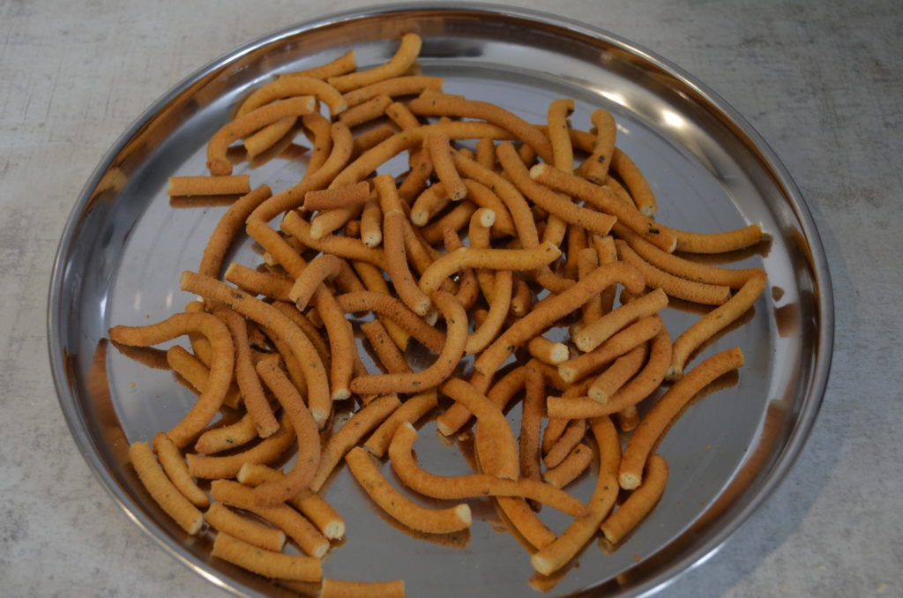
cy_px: 299
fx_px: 1201
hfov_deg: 41.2
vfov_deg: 27.9
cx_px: 452
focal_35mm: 48
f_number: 4.8
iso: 1000
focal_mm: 32
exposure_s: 1/30
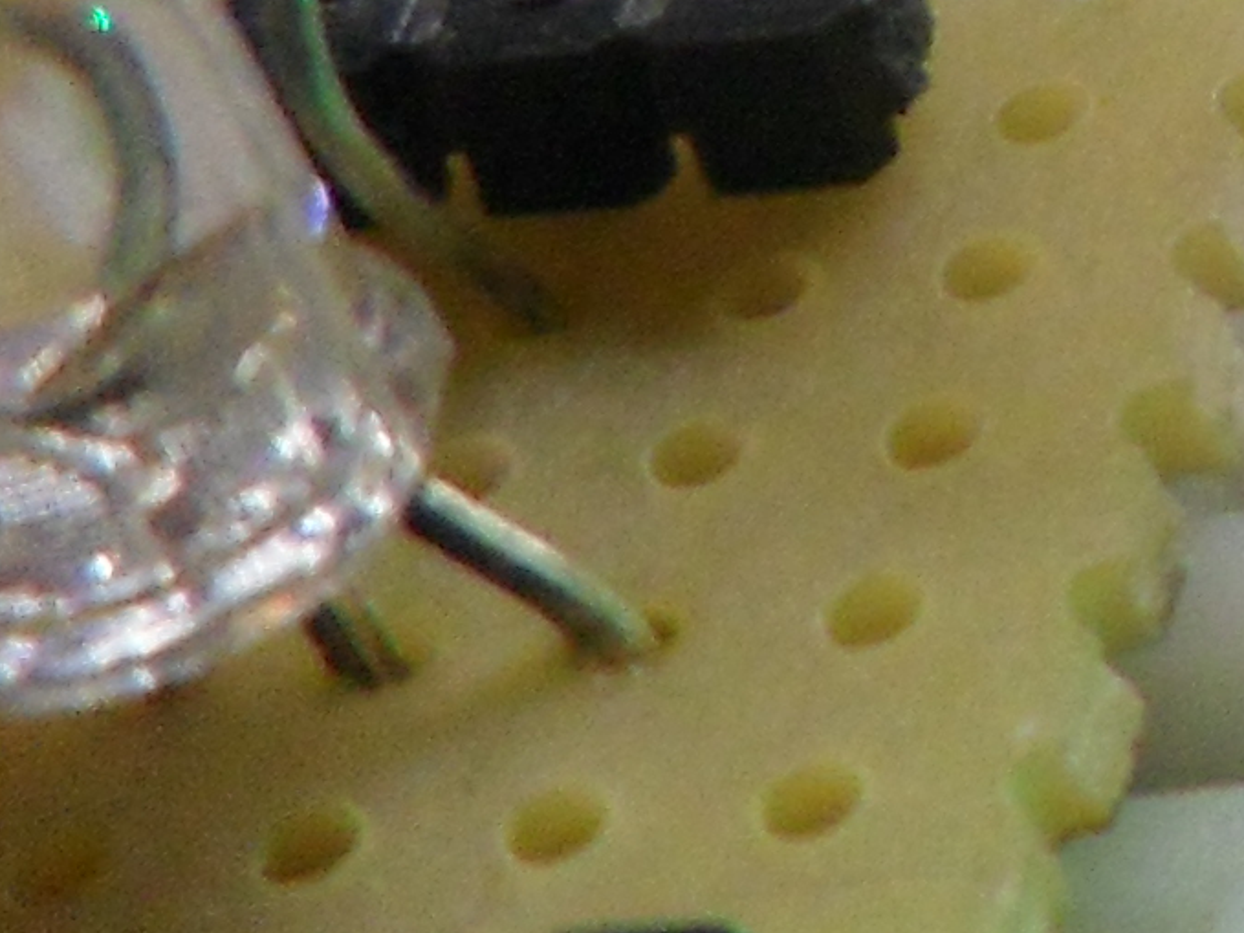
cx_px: 3629
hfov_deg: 9.8
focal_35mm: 159
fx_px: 5713
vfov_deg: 8.4
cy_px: -1443
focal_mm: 4.9
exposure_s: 1/15
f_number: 3.5
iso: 240
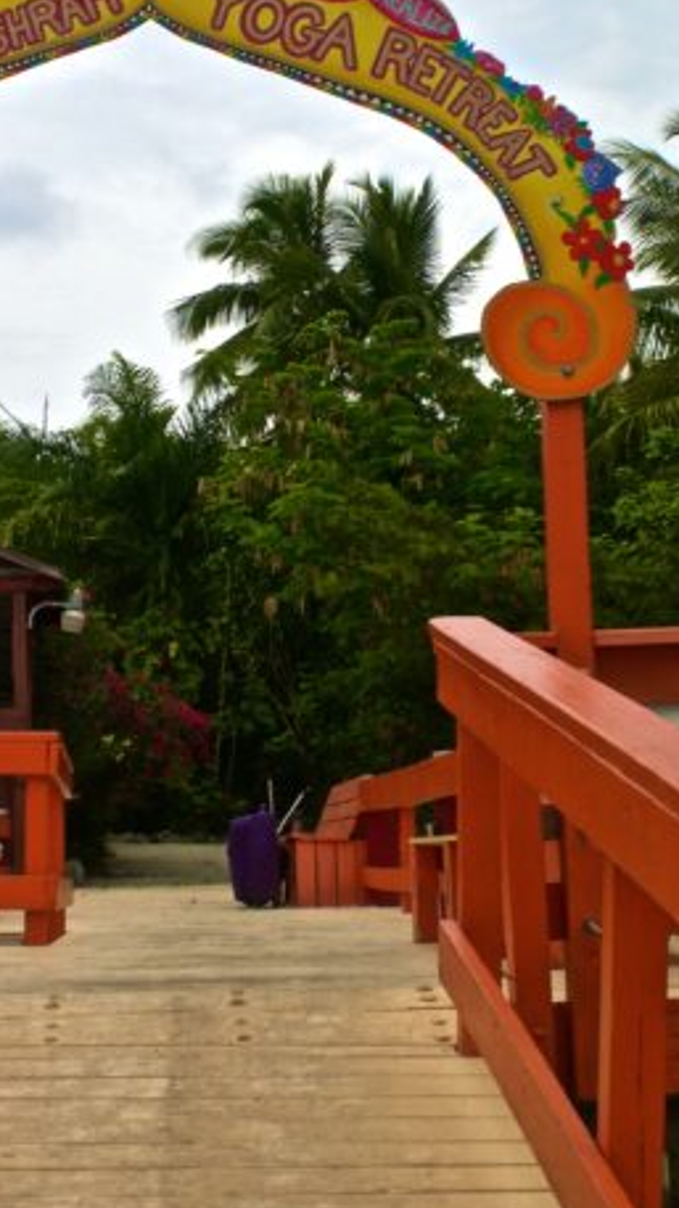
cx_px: 182
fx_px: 2337
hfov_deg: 16.5
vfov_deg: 28.9
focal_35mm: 73
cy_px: 471
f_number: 5.1
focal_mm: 8.44
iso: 50
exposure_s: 1/400
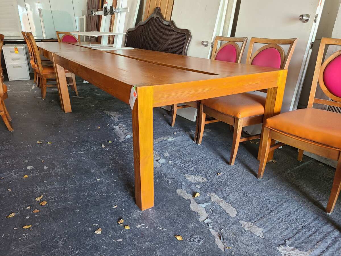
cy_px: 128
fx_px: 256
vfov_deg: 53.1
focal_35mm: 26
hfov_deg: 67.3
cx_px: 170
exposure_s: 1/60
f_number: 1.8
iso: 200
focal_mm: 5.4
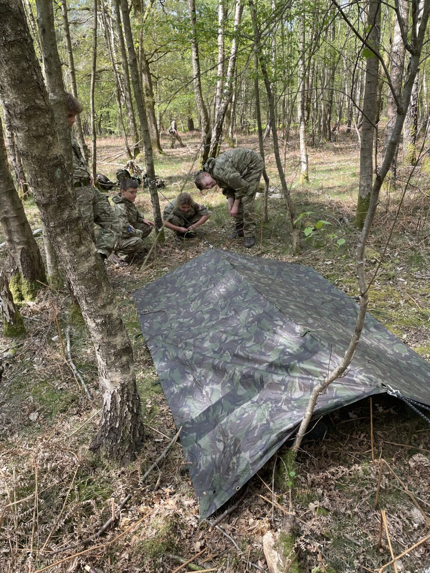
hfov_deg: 53.1
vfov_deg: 67.3
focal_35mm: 26
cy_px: 286
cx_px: 215
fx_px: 431
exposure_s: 1/251
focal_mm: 4.2
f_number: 1.6
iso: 32
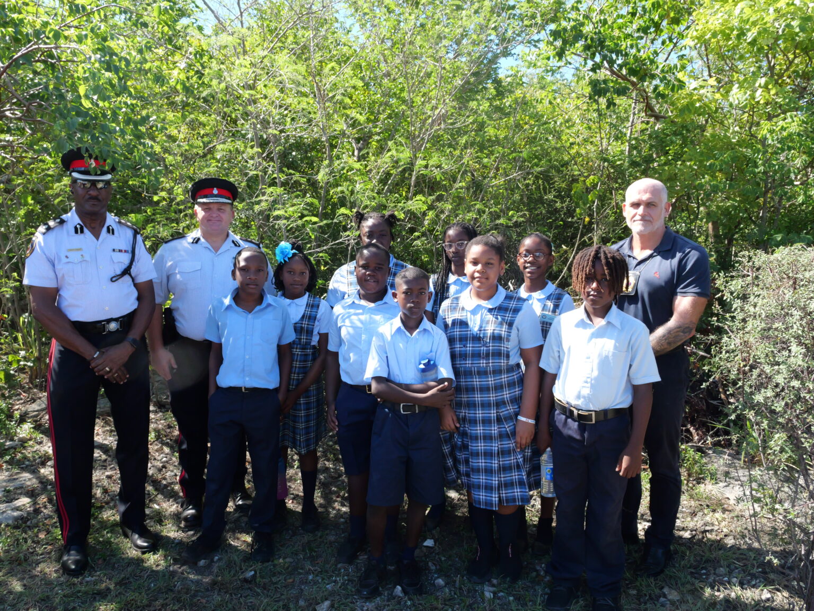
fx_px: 565
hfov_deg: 71.6
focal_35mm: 24
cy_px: 306
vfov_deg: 56.8
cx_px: 407
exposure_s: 1/800
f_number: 8
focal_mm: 12
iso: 1600
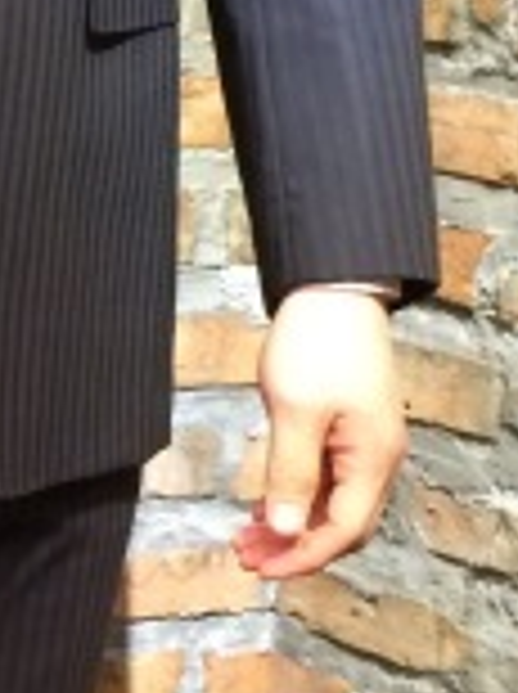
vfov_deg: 14.9
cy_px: 446
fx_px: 2641
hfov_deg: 10.3
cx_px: -534
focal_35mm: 132
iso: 320
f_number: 2.2
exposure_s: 1/20
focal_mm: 4.15
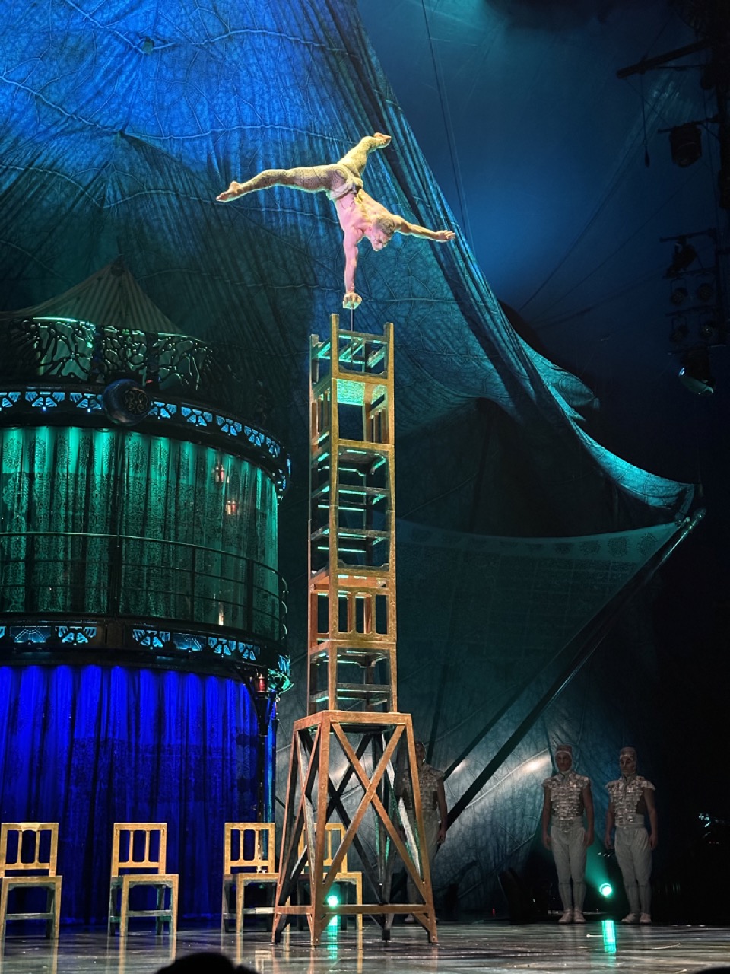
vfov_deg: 39.7
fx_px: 1350
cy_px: 487
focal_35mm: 48
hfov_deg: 30.3
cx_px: 365
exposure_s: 1/21
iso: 640
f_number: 1.78
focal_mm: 6.86
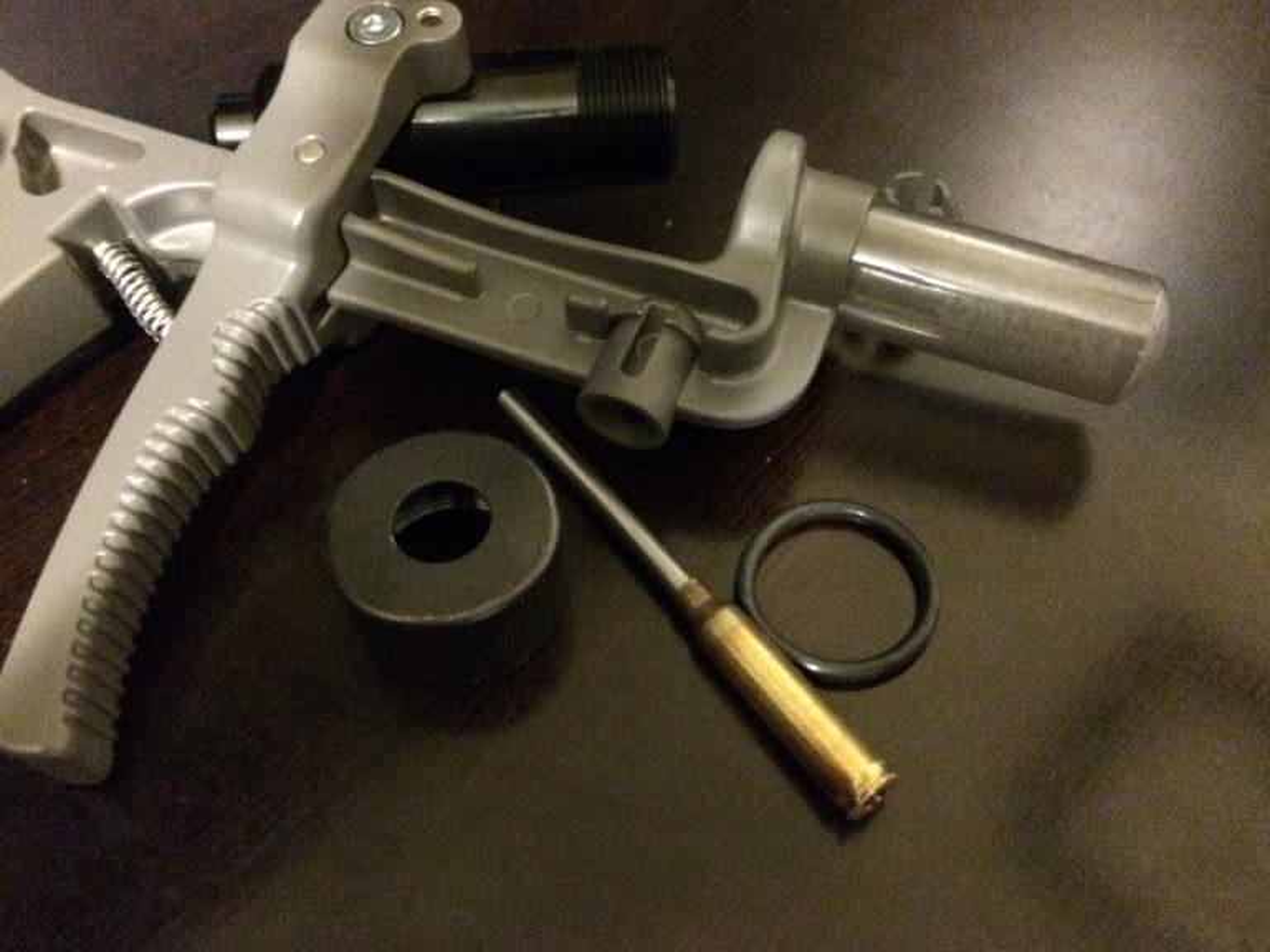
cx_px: 635
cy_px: 476
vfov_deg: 48.2
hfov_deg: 61.7
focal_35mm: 29
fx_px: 1064
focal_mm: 4.15
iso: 2000
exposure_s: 1/15
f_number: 2.2
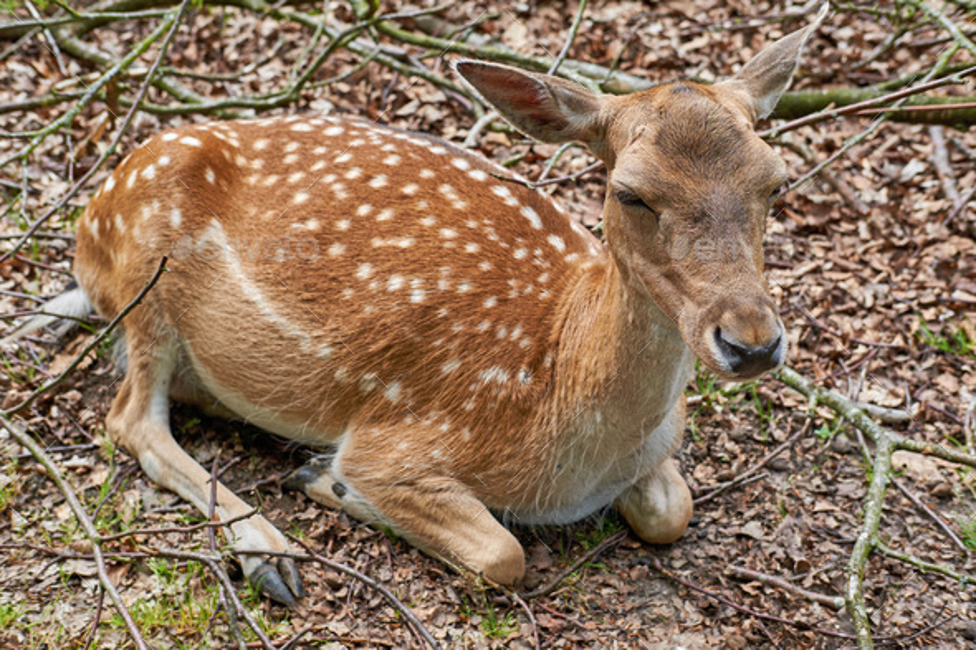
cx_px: 488
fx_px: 1436
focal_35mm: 53
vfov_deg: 25.5
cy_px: 325
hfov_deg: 37.5
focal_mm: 35
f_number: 4
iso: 200
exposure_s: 1/320
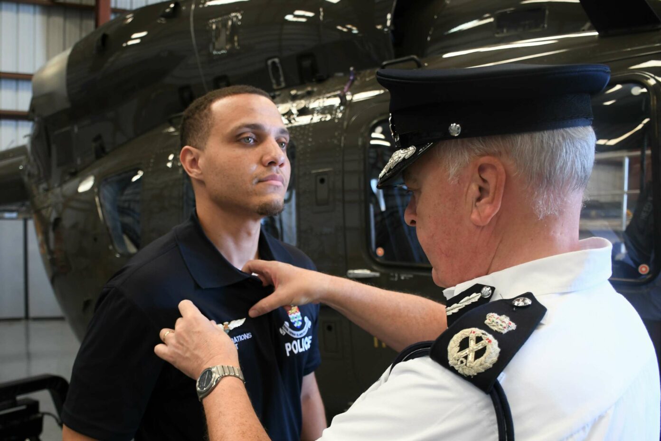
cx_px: 330
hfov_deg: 67.4
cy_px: 220
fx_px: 496
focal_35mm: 27
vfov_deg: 47.9
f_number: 3.5
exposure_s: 1/60
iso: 640
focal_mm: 18
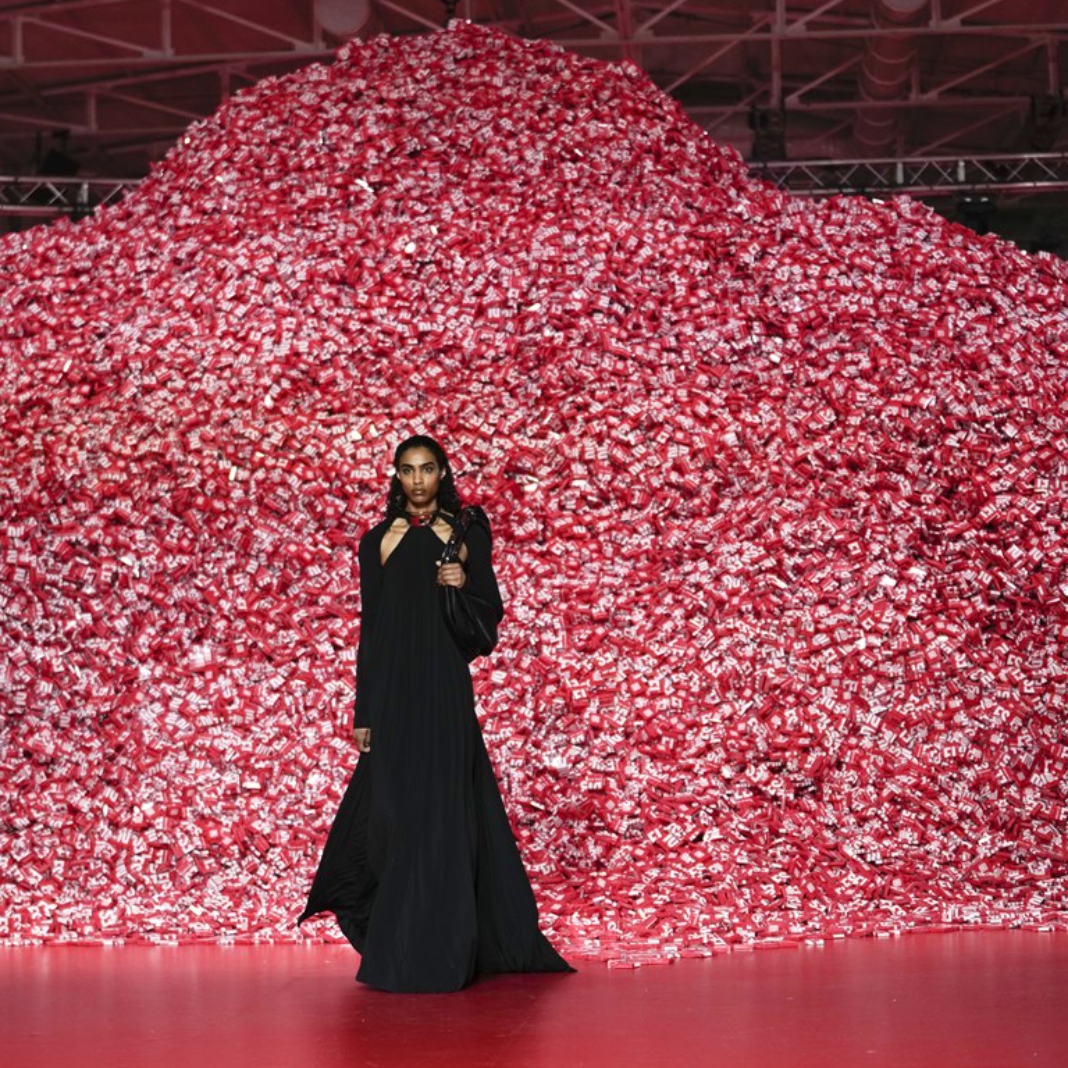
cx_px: 451
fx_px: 3246
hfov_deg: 18.7
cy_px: 513
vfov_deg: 18.7
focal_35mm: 93
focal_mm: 70
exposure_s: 1/640
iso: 800
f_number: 2.8
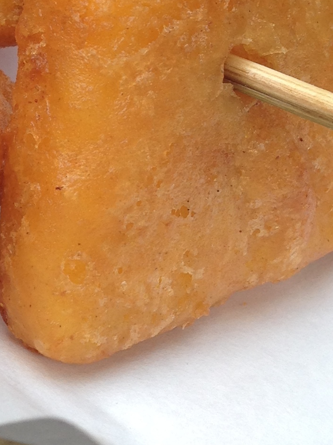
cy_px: 157
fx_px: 1476
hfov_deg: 12.4
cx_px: -111
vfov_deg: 17.1
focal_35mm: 115
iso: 50
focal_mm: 4.12
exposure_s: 1/364
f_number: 2.4
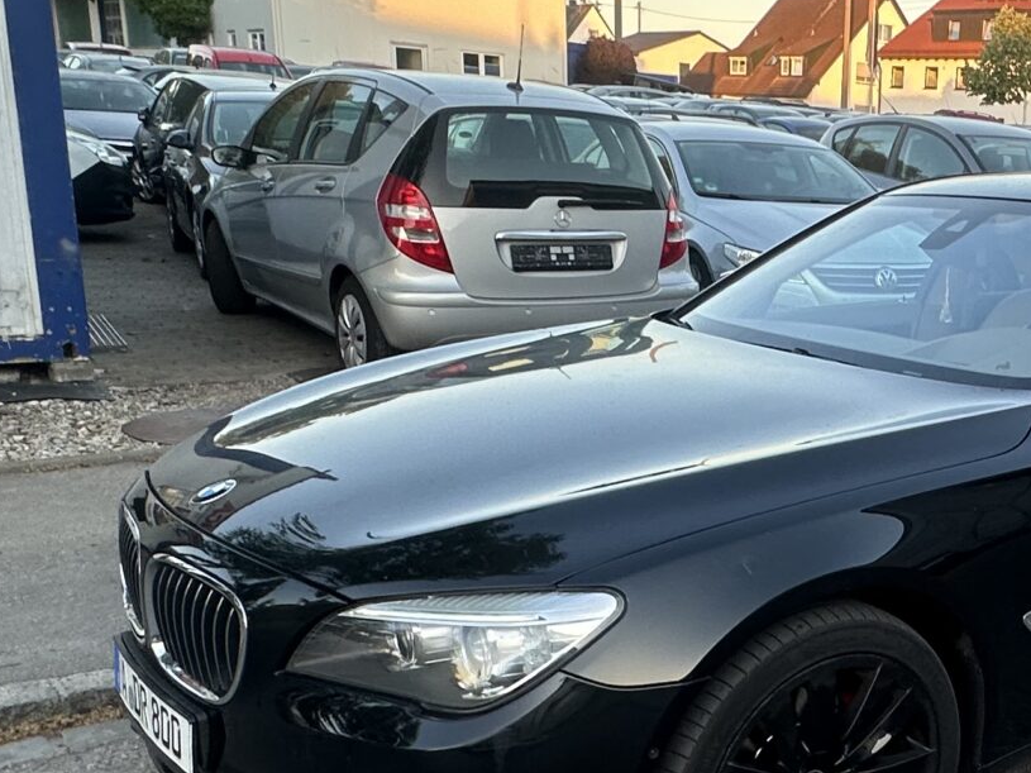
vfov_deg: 32.5
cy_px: 531
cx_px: 974
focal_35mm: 44
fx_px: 1310
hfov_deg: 39.1
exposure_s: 1/99
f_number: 2.2
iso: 64
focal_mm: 2.22
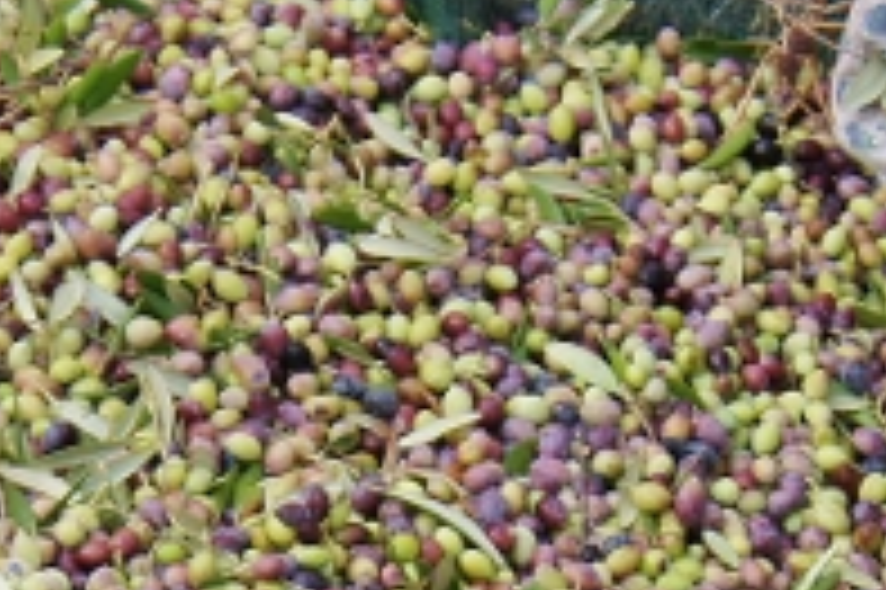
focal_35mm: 234
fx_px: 5754
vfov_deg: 5.8
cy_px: 1085
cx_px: 198
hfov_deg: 8.8
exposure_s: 1/200
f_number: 5
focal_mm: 30
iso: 100
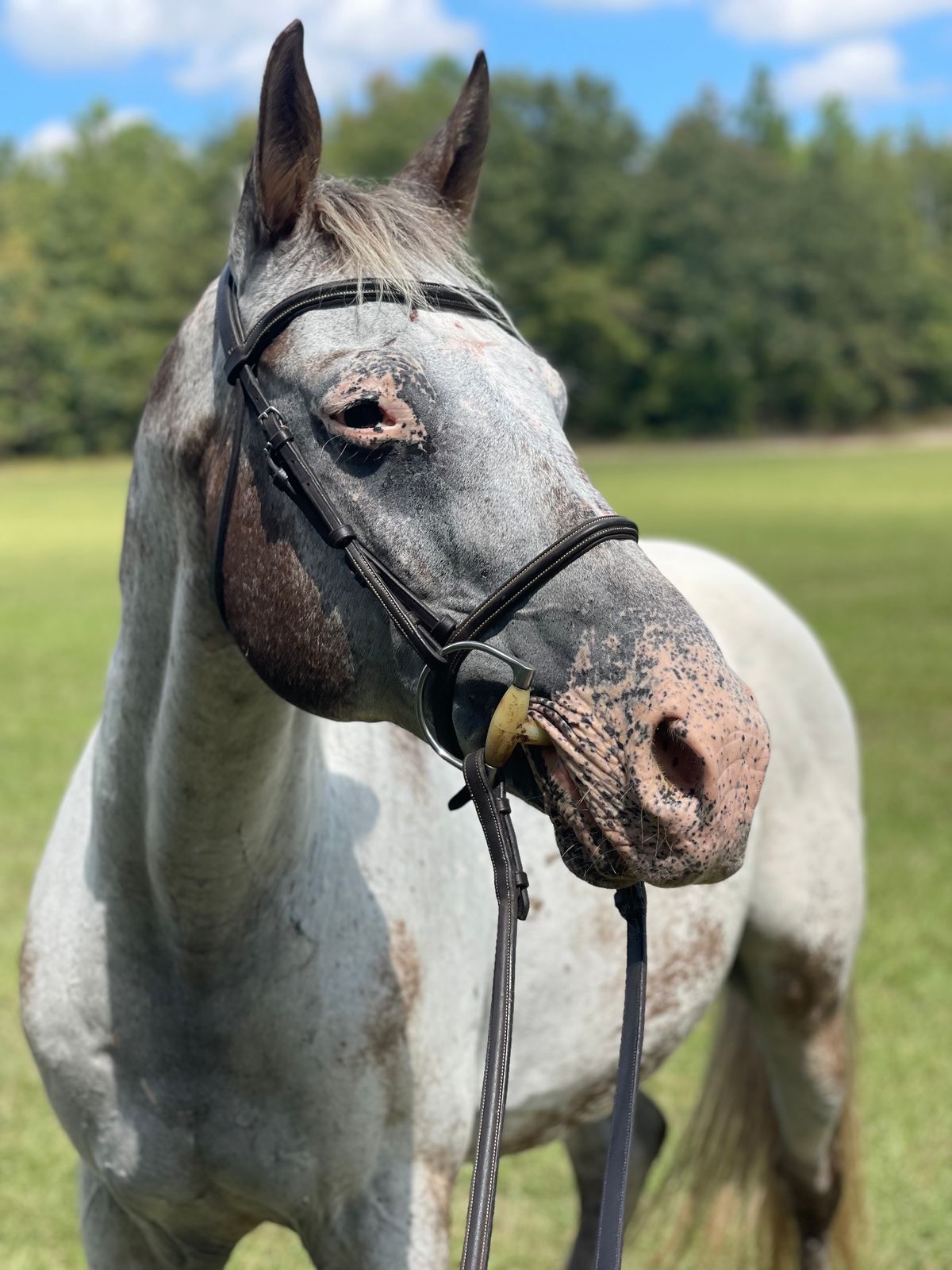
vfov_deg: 30.3
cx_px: 476
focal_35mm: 64
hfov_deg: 22.9
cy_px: 635
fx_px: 2347
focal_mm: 7.5
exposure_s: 1/935
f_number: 2.2
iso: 32
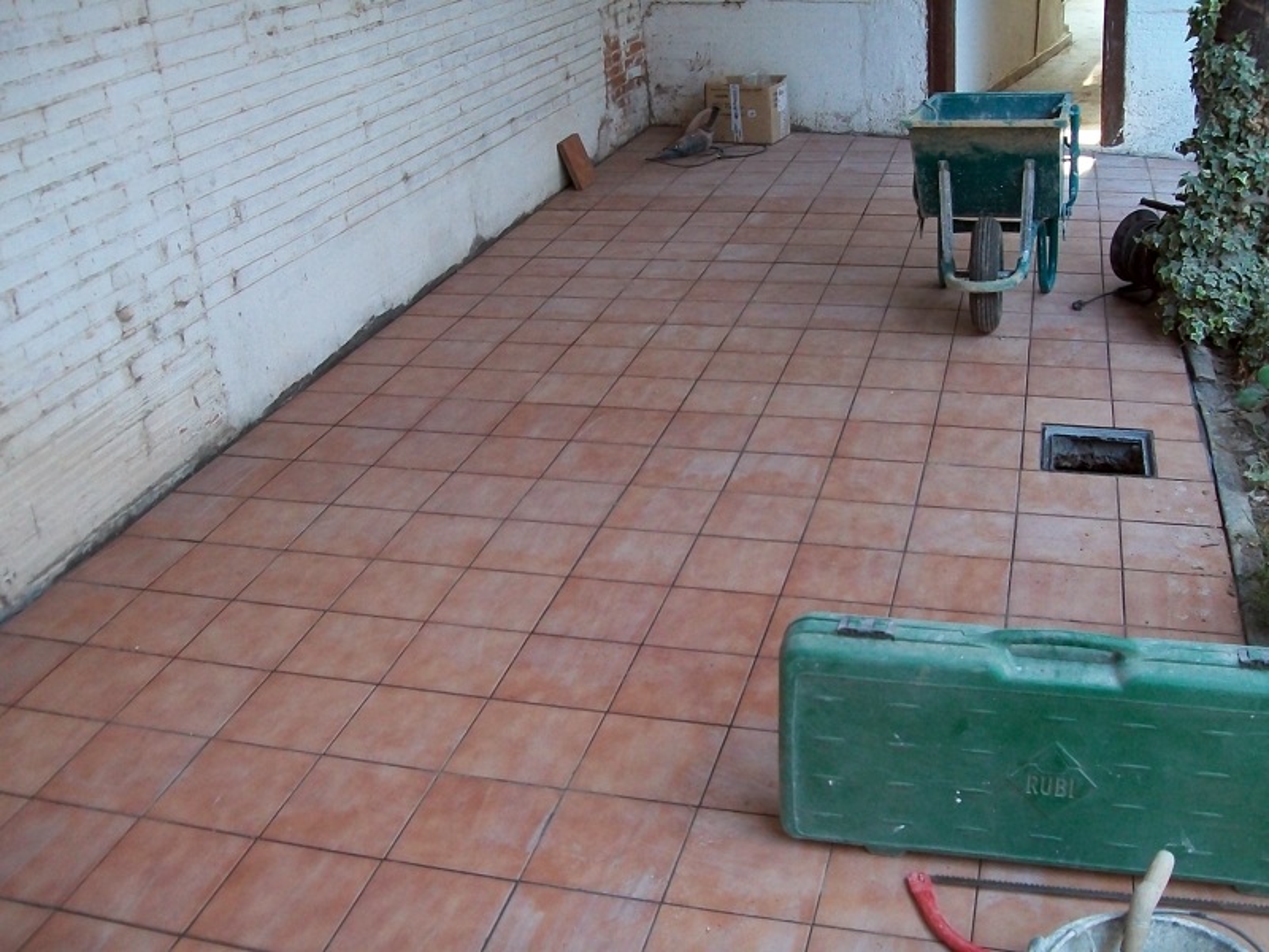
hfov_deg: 51.4
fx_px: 1320
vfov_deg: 39.7
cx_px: 634
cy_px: 476
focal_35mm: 36
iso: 240
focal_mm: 6
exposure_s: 1/50
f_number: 2.7
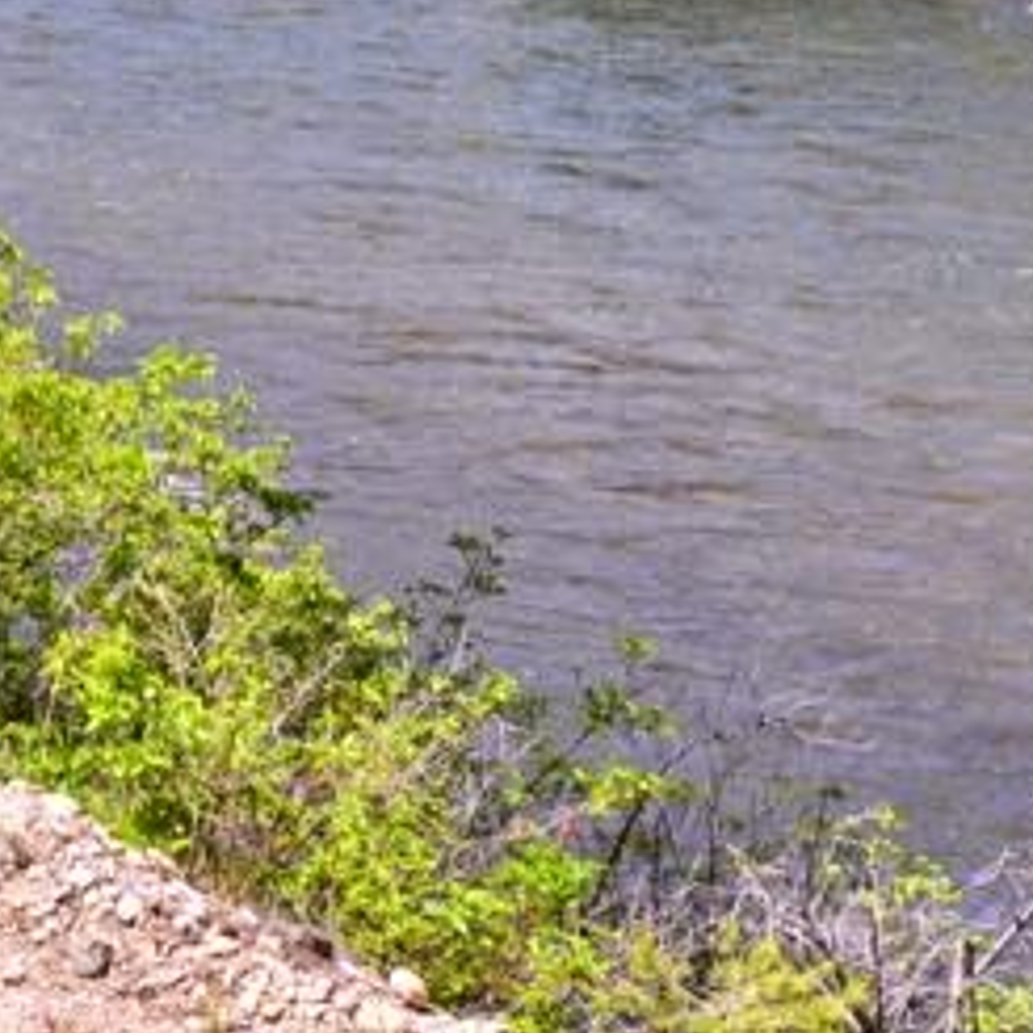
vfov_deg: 13.5
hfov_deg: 13.5
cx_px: -332
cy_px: -323
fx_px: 4186
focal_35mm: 124
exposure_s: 1/320
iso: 800
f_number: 9
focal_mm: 24
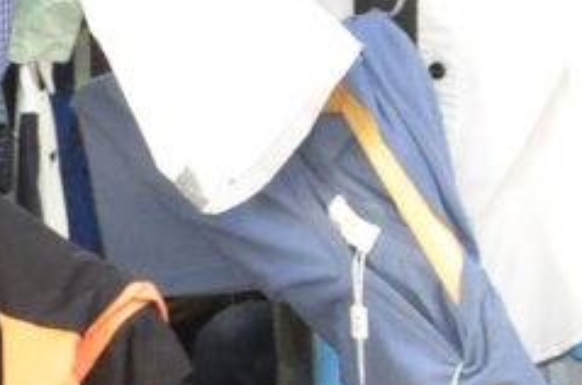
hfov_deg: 5.6
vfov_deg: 3.7
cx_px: 874
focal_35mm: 367
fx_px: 5917
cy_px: 297
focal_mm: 38
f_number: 8
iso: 3200
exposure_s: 1/40
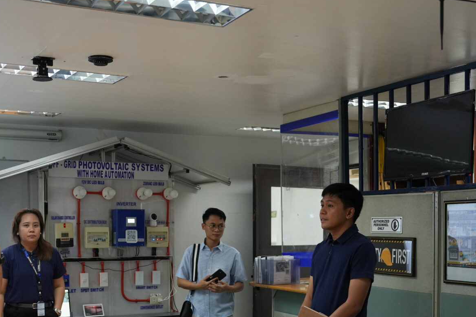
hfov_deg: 35.6
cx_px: 228
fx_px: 740
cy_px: 265
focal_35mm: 56
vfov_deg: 23.7
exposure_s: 1/160
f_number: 2.8
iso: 1600
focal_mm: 32
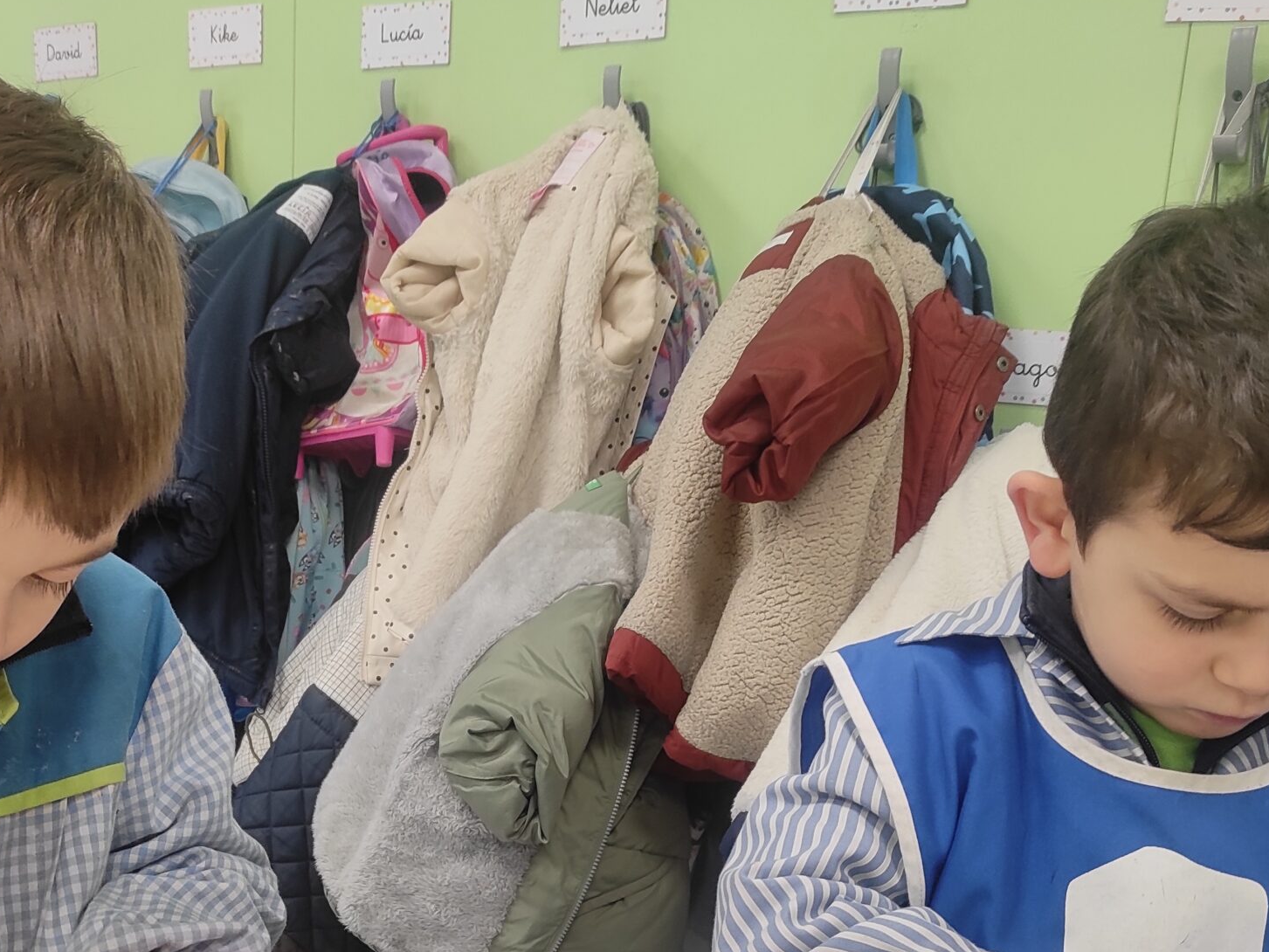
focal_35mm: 44
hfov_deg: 42.6
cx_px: 464
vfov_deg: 32.1
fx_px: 1613
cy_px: 742
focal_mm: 5.43
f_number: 1.89
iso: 145
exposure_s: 1/50
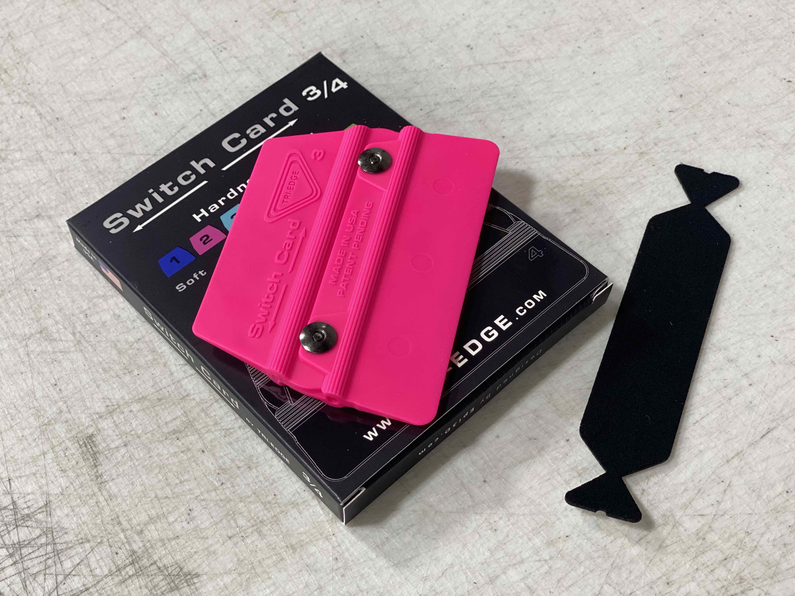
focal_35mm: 52
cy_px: 298
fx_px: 1194
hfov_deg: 36.8
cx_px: 398
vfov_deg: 28.0
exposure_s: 1/120
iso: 80
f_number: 2
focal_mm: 6
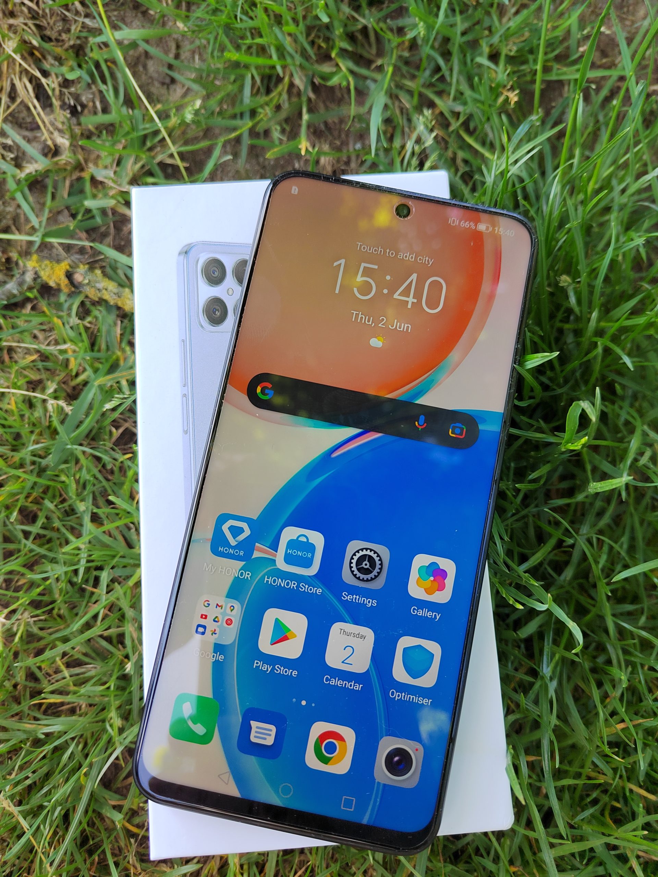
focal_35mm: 23
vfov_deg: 73.9
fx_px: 583
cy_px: 438
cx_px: 329
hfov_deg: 58.9
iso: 173
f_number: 1.9
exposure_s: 1/100
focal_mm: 5.52
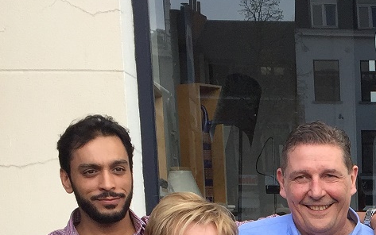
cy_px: 399
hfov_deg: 18.3
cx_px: 483
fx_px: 1087
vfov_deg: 11.6
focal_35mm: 106
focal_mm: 4.15
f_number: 2.2
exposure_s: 1/391
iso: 32
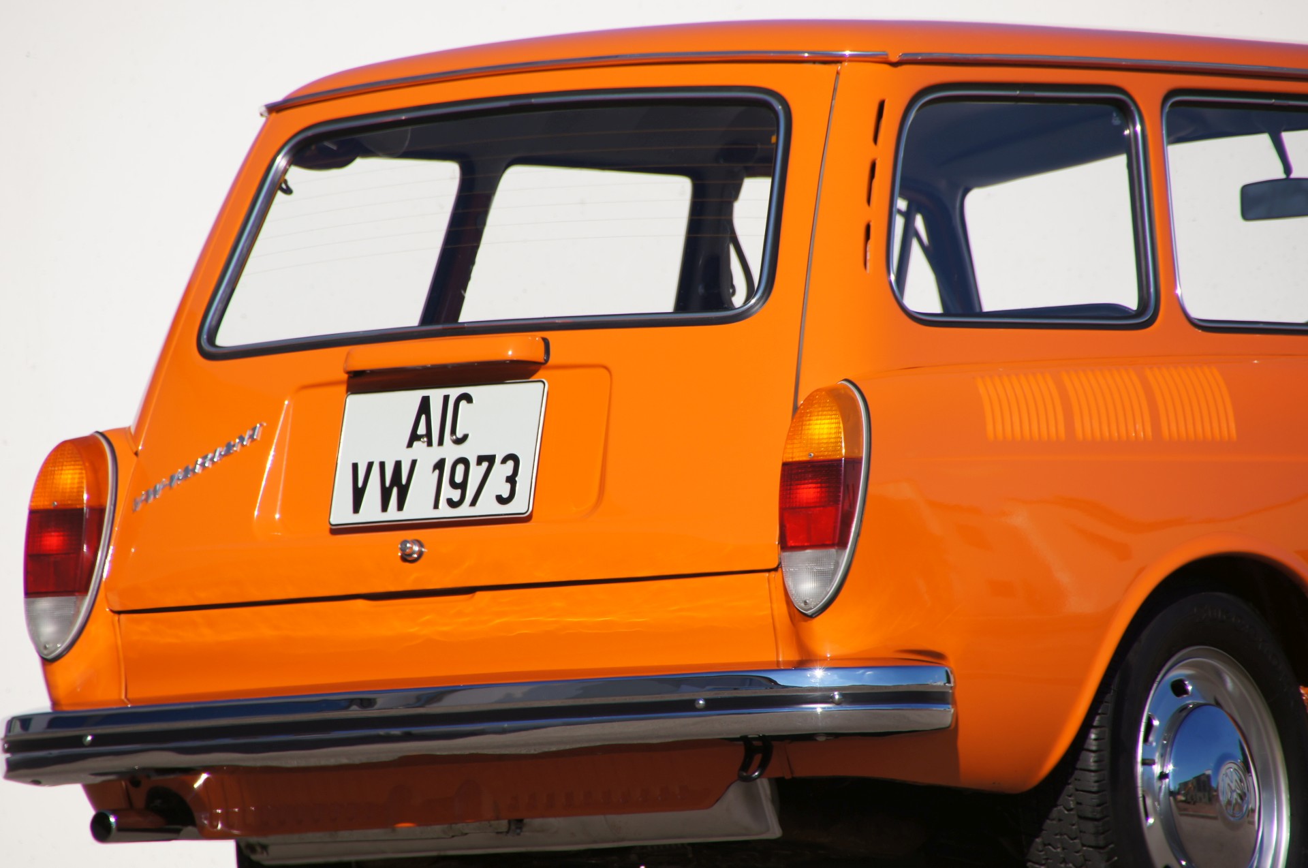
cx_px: 654
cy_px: 434
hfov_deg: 5.5
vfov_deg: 3.7
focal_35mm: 375
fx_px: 13604
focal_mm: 250
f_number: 7.1
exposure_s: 1/500
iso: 100
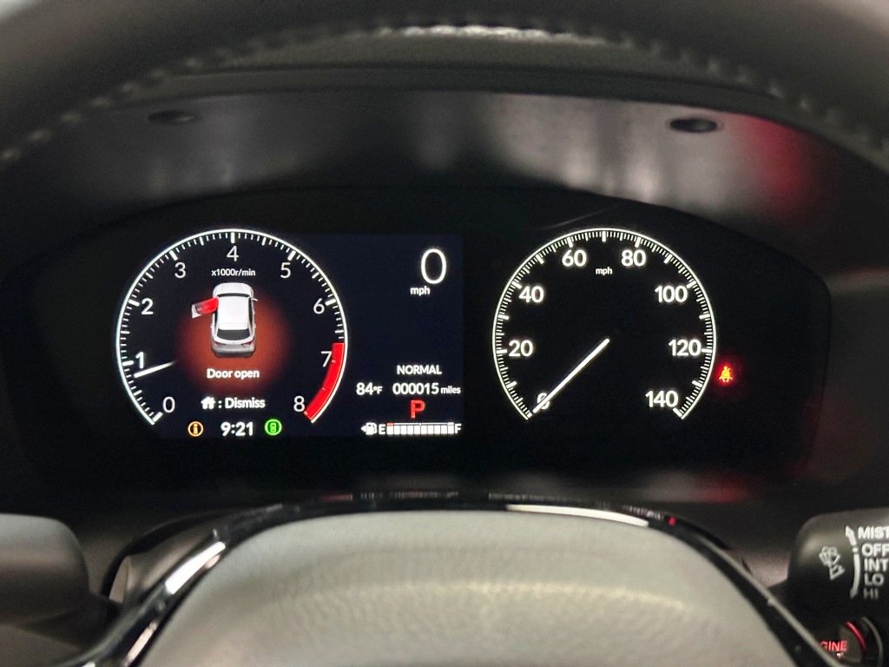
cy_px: 334
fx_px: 1233
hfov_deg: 39.7
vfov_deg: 30.3
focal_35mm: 48
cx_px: 444
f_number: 1.78
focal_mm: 6.86
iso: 640
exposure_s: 1/24
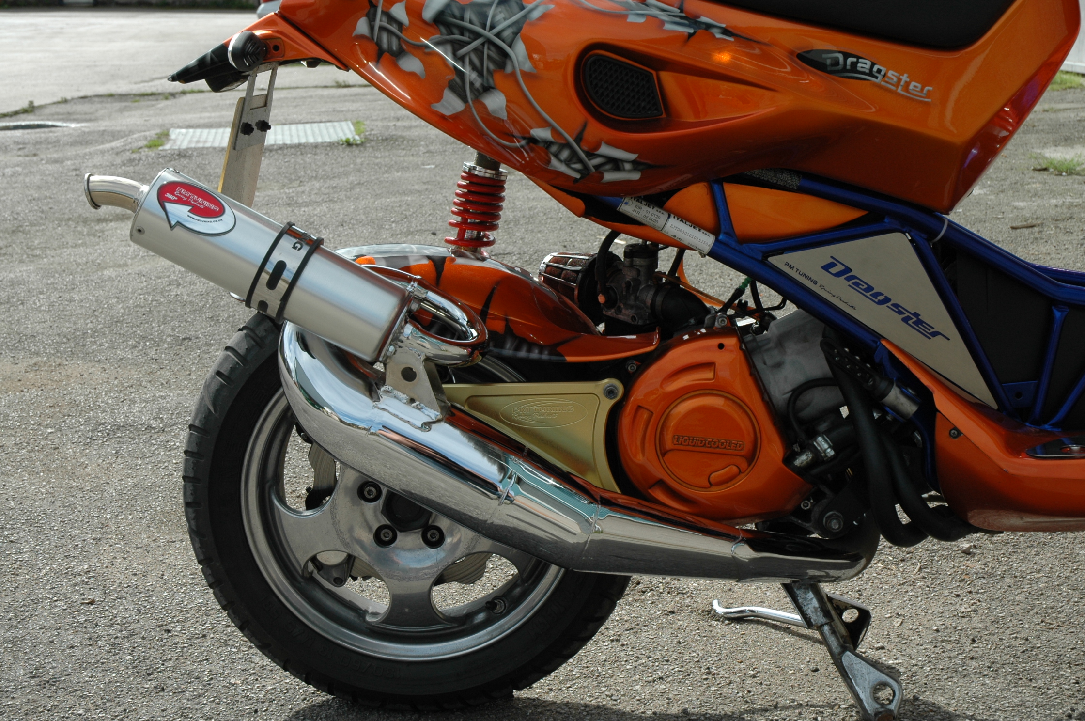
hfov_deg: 37.9
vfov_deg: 25.7
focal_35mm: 52
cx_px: 542
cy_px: 360
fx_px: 1580
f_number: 9
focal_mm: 35
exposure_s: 1/320
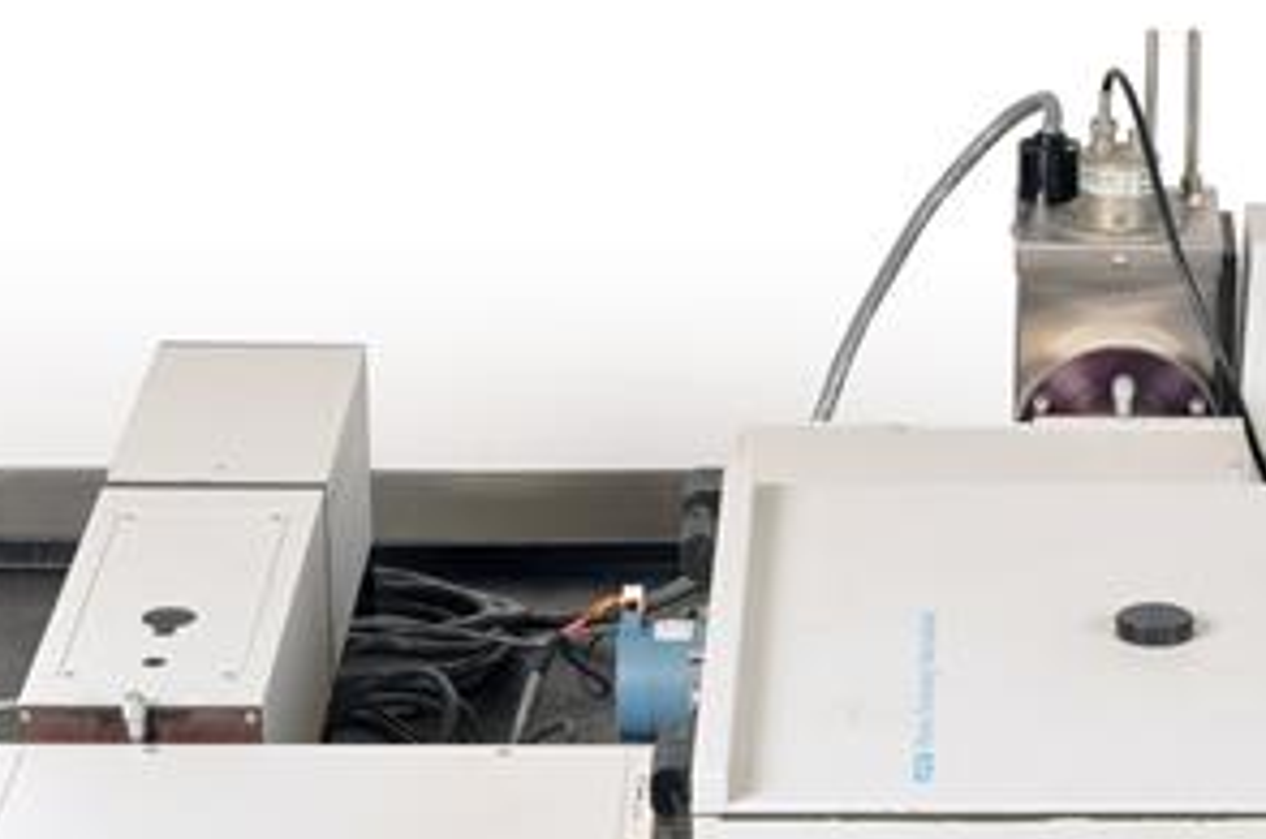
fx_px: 5161
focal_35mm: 147
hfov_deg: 13.9
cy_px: 708
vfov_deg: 9.3
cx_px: 917
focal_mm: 48
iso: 200
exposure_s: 1/200
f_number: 13
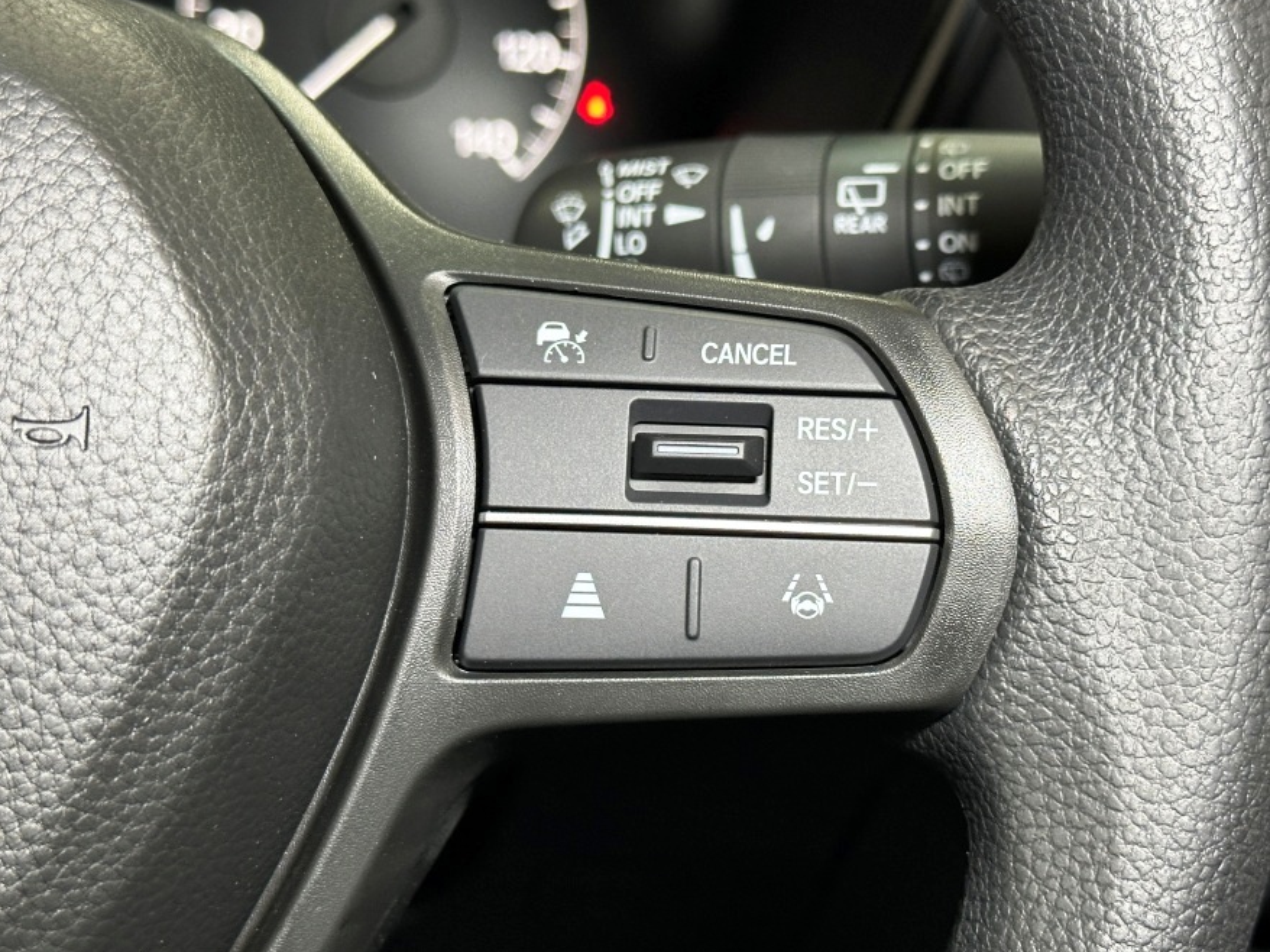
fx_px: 2054
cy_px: 483
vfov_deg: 26.1
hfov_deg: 34.3
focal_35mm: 56
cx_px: 693
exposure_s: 1/40
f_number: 1.78
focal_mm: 6.86
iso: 320
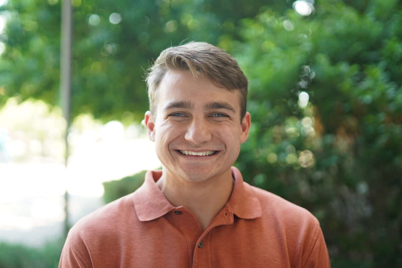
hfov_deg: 38.2
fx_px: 581
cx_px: 201
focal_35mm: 52
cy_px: 134
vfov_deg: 26.0
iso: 640
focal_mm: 35
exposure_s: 1/1000
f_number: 1.4
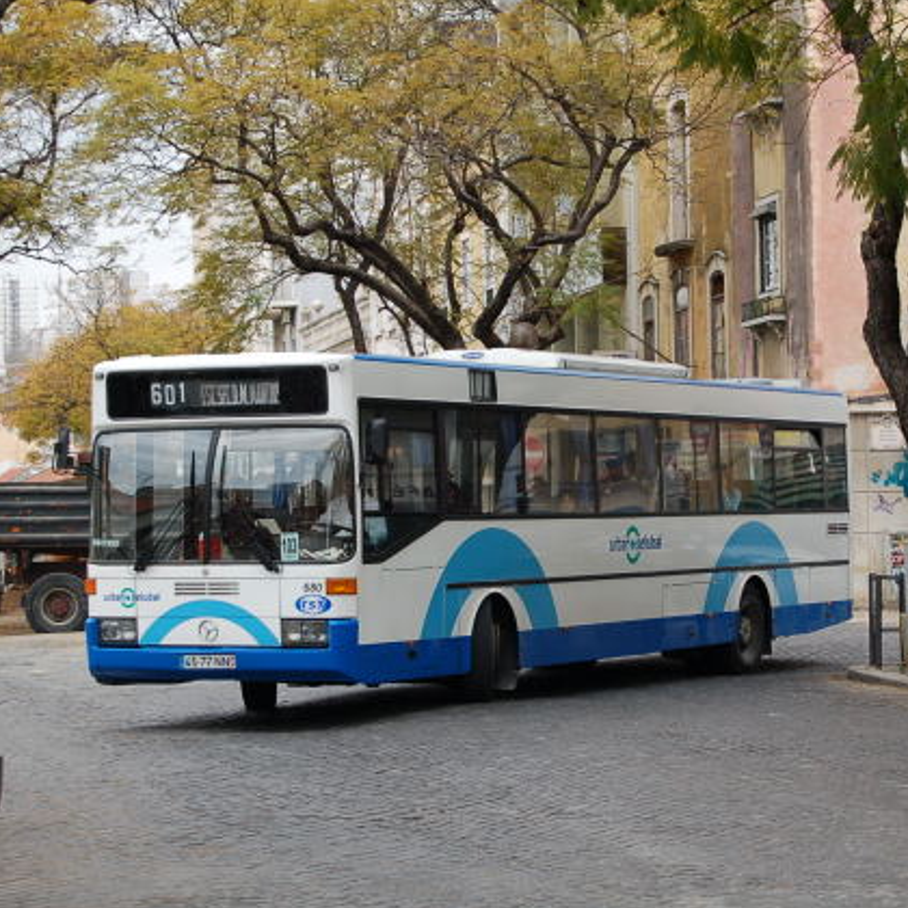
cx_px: 586
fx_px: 3165
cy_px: 454
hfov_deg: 16.3
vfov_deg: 16.3
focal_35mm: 107
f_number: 5.6
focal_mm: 55
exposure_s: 1/500
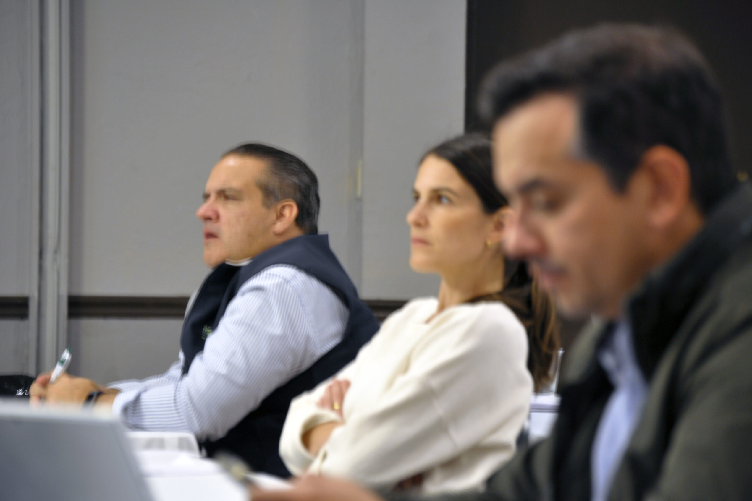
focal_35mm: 181
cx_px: 377
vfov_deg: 7.6
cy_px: 250
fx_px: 3780
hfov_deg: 11.4
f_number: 4.8
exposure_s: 1/6
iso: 200
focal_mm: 120
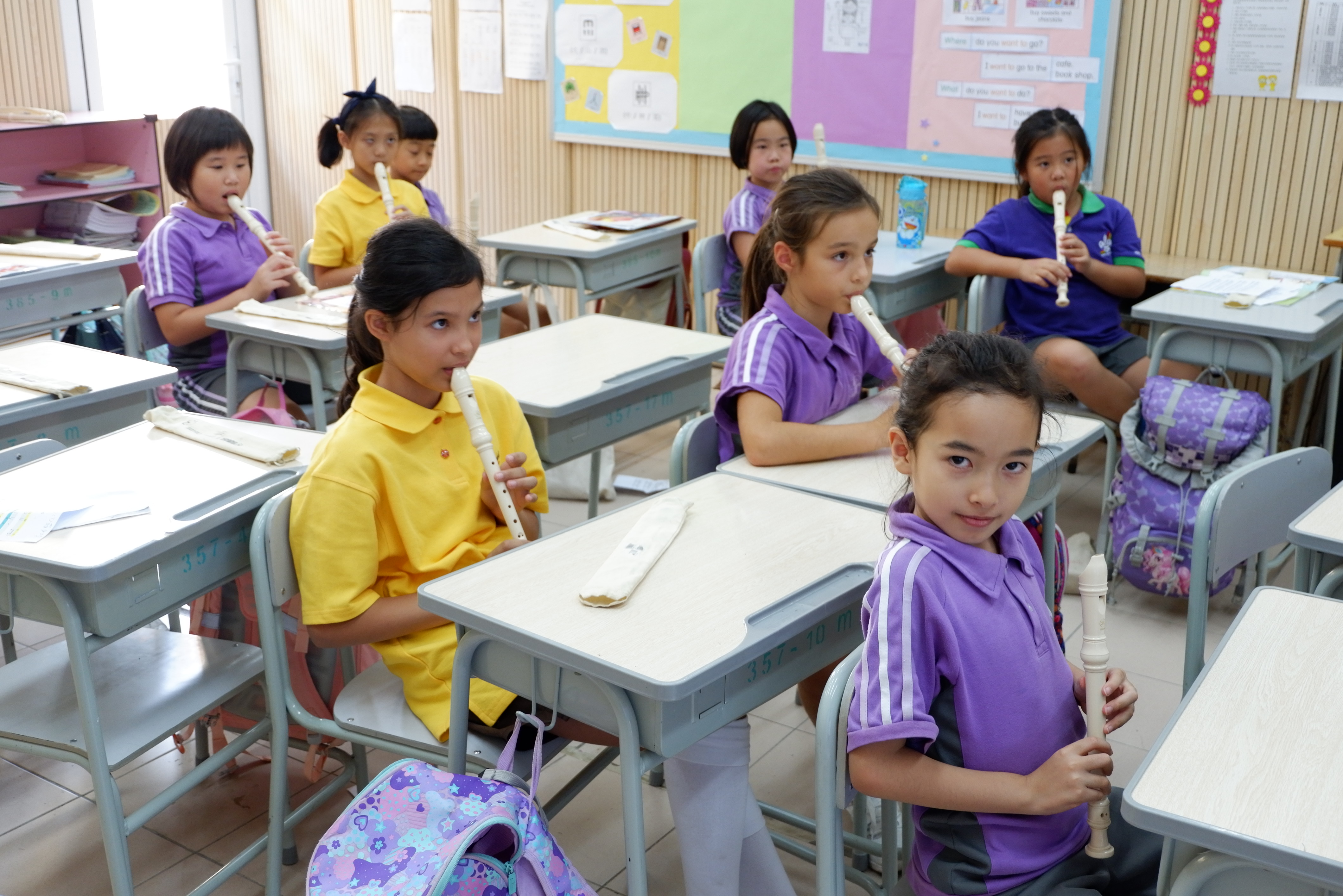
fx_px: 1418
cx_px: 672
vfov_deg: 35.1
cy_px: 448
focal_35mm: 38
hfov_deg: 50.7
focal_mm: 25.6
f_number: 4.5
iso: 800
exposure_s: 1/50
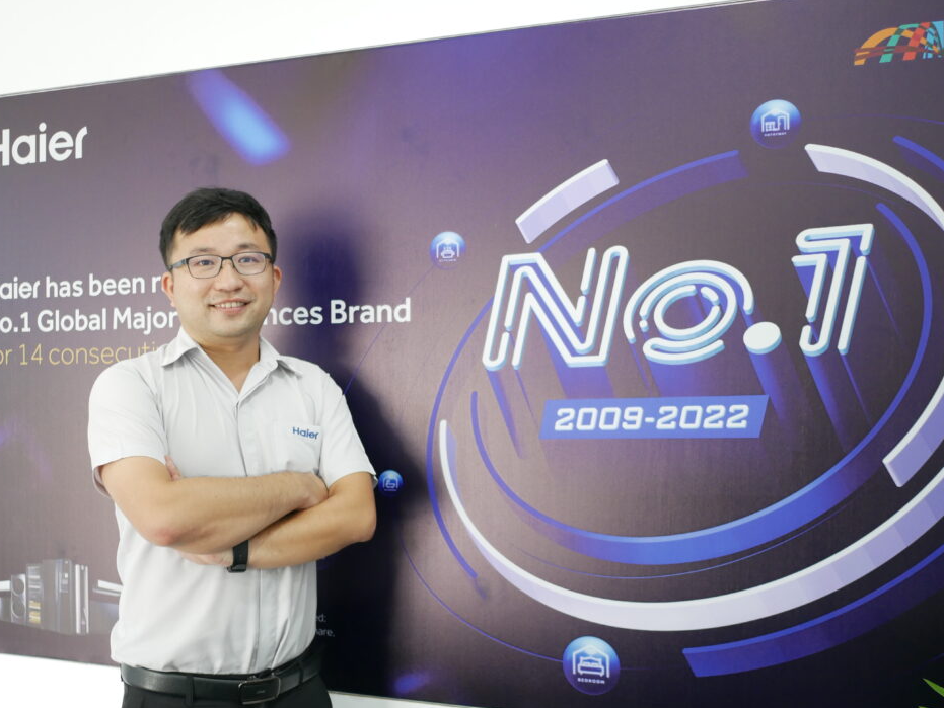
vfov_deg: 43.0
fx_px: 900
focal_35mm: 33
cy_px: 370
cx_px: 441
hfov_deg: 55.3
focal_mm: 15
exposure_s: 1/125
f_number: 1.7
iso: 640
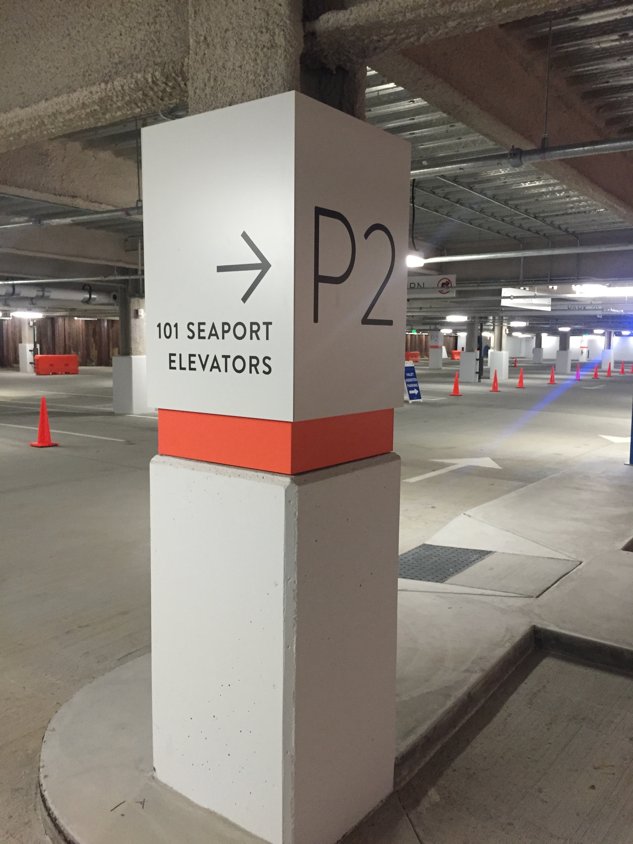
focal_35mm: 29
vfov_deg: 61.7
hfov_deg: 48.2
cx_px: 316
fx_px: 707
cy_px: 422
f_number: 2.2
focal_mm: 4.15
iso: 160
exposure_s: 1/30
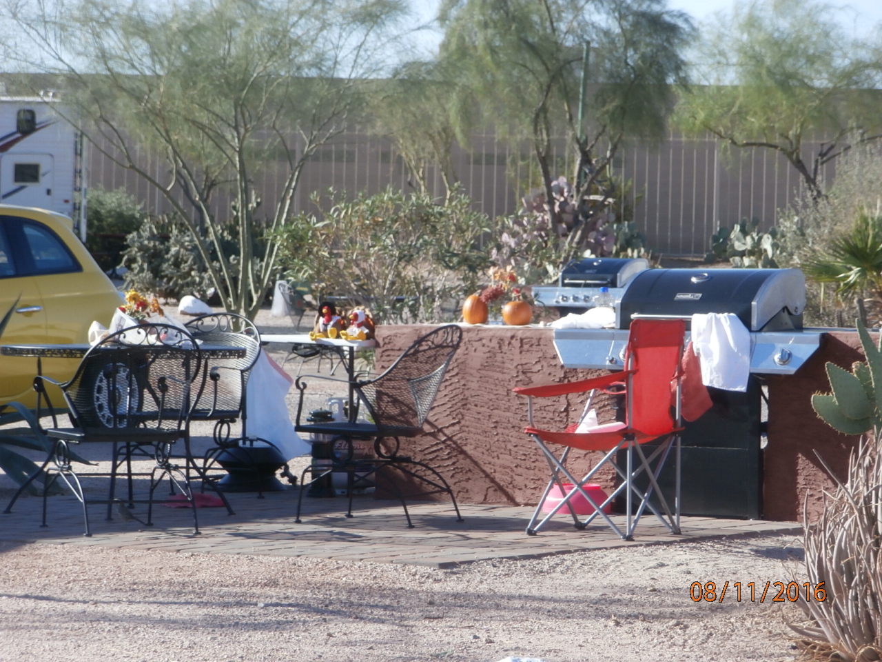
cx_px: 441
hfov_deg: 11.9
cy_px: 331
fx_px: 4230
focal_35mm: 166
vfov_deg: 8.9
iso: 100
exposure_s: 1/200
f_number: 5.8
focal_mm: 29.39
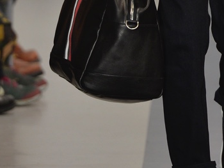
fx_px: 5977
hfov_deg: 2.1
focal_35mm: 923
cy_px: -97
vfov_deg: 1.6
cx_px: 195
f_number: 5
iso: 1250
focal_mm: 280
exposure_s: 1/500
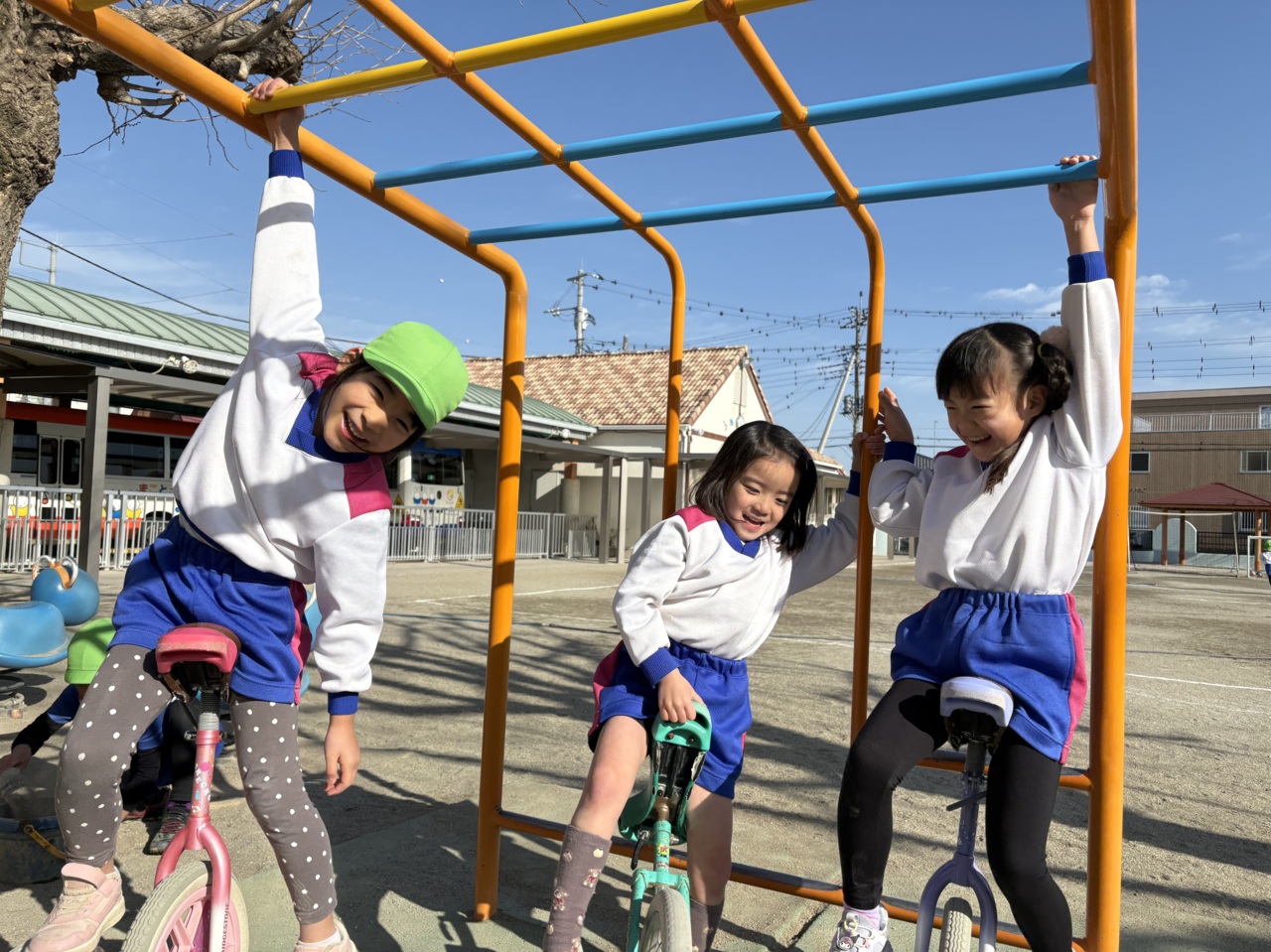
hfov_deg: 67.3
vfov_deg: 53.0
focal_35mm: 26
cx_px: 636
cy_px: 476
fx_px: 954
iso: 50
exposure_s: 1/4329
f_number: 1.6
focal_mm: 5.96
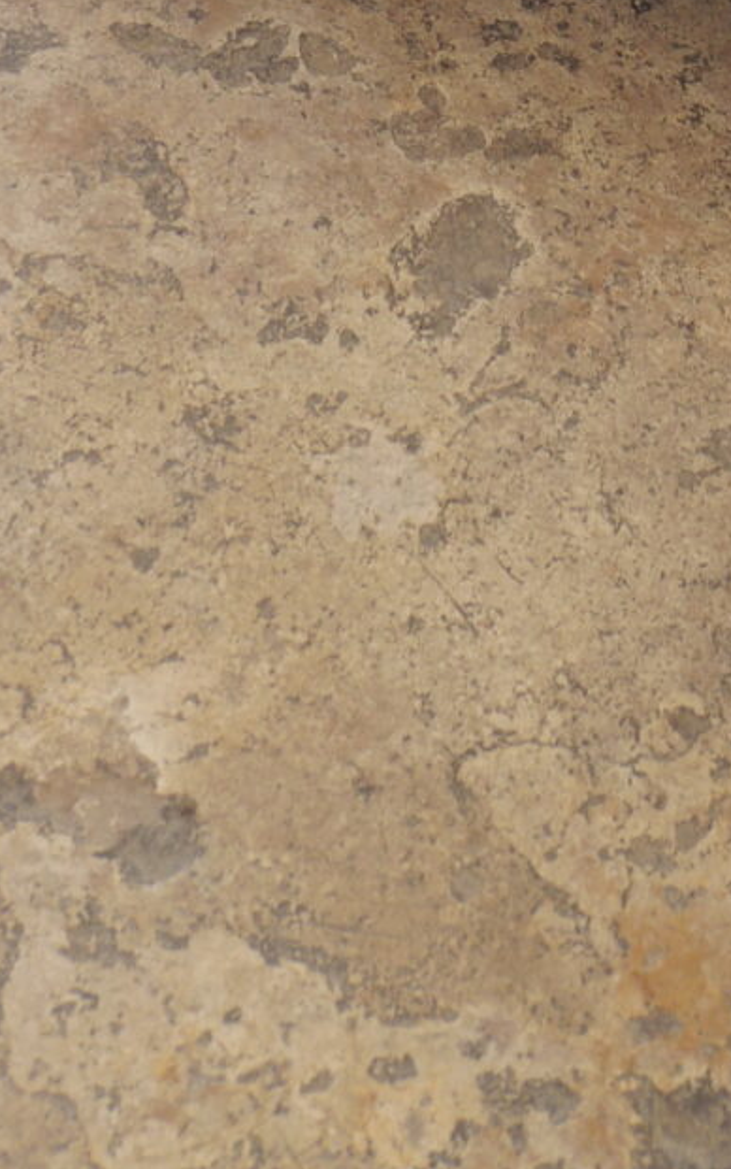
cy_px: -684
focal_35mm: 119
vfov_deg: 15.8
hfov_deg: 10.9
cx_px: 739
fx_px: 3790
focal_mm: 17
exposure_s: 1/200
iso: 200
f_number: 5.6
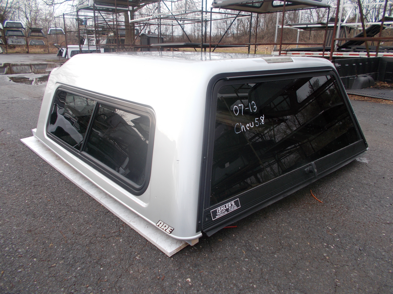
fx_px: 295
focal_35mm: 26
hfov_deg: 67.3
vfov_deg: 53.1
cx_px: 196
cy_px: 147
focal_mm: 4.6
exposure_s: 1/160
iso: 80
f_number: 3.2
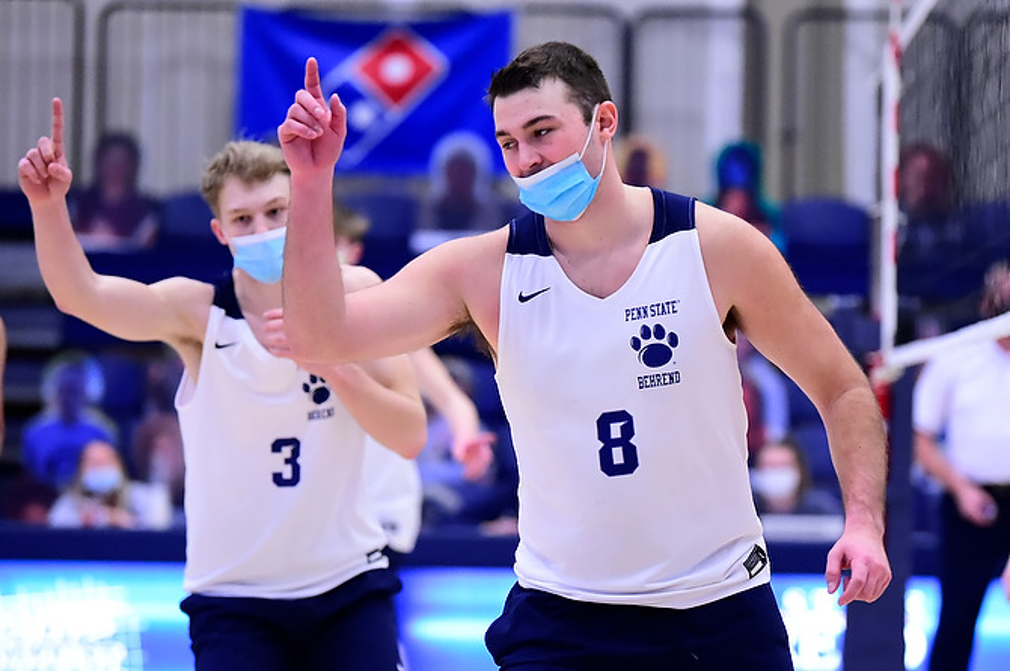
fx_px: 3923
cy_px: 336
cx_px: 505
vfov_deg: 9.8
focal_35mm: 140
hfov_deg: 14.7
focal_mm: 140
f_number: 2.8
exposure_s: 1/1250
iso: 10000
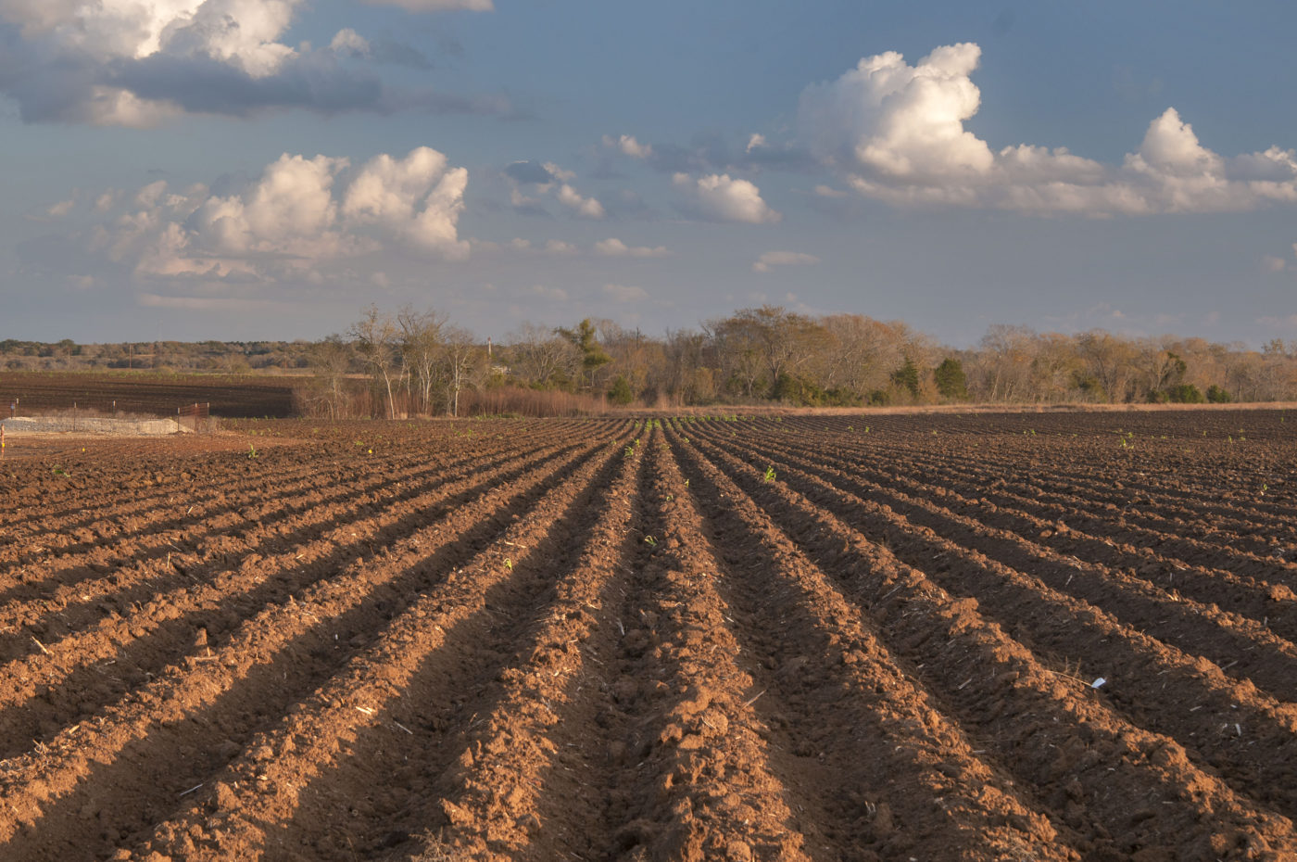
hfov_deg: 27.0
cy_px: 431
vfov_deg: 18.1
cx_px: 648
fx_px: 2699
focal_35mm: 75
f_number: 10
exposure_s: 1/25
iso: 200
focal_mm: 50
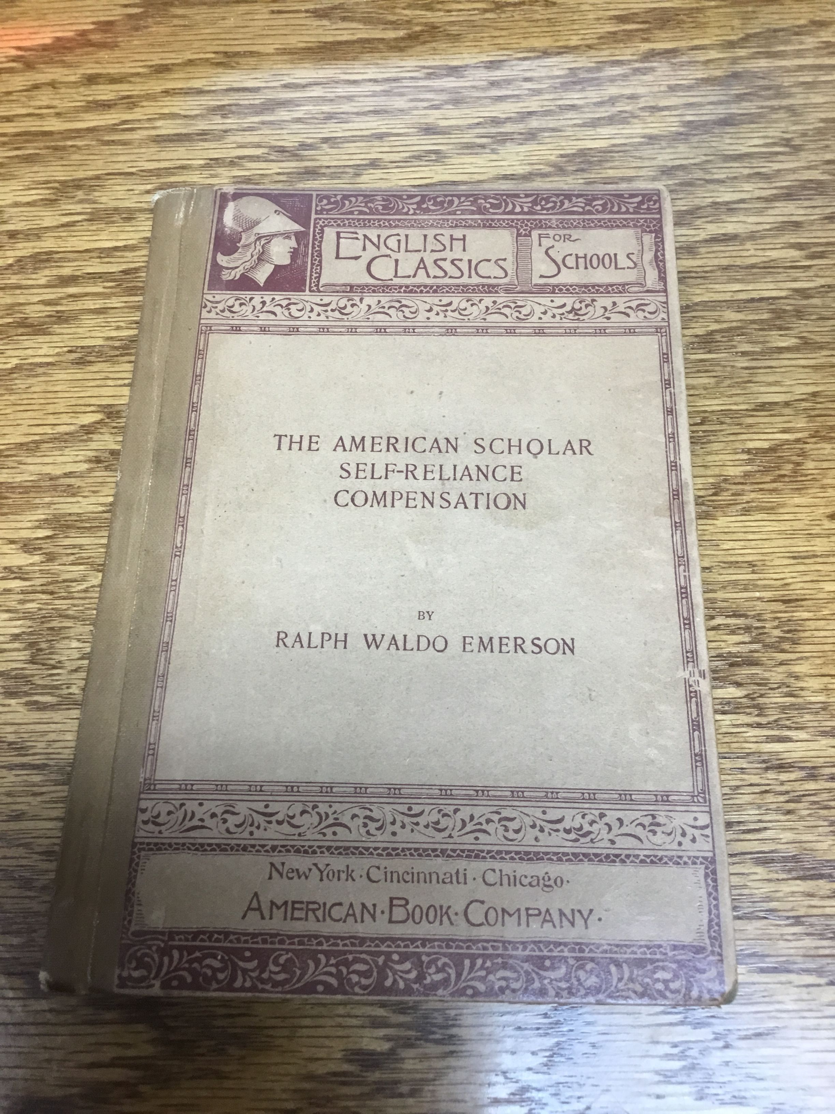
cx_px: 418
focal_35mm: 31
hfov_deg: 45.4
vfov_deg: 58.4
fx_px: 997
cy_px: 557
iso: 80
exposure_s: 1/30
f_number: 2.4
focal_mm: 3.3
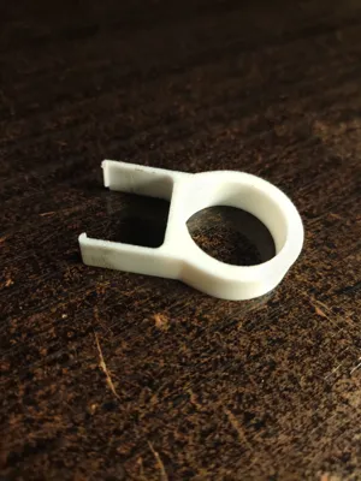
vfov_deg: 67.3
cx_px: 180
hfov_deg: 53.1
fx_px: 362
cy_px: 240
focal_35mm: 26
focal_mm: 4.77
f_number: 1.75
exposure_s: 1/33
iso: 894
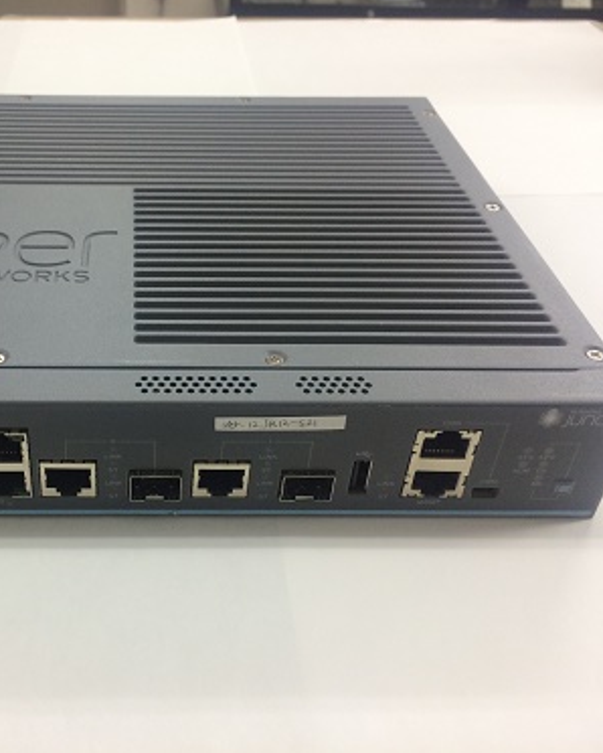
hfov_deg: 38.0
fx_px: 847
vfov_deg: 47.9
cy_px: 375
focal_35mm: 38
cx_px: 138
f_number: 2.2
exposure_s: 1/33
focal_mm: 4.15
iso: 80
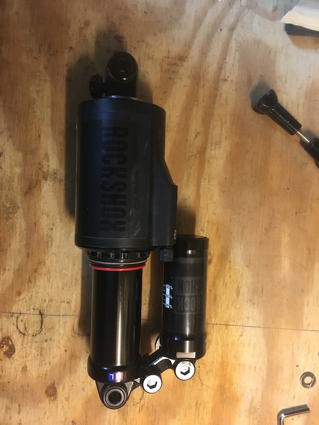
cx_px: 160
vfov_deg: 61.7
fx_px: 356
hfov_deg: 48.2
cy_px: 212
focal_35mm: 29
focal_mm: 4.15
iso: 200
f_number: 2.2
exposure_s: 1/15
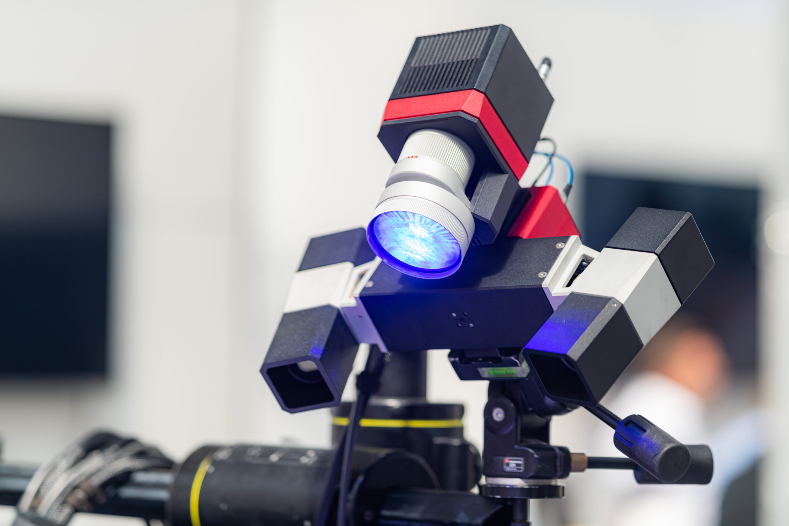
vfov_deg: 10.2
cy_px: 263
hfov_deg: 15.2
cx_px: 394
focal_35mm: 135
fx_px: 2959
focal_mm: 135
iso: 200
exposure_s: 1/200
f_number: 2.2
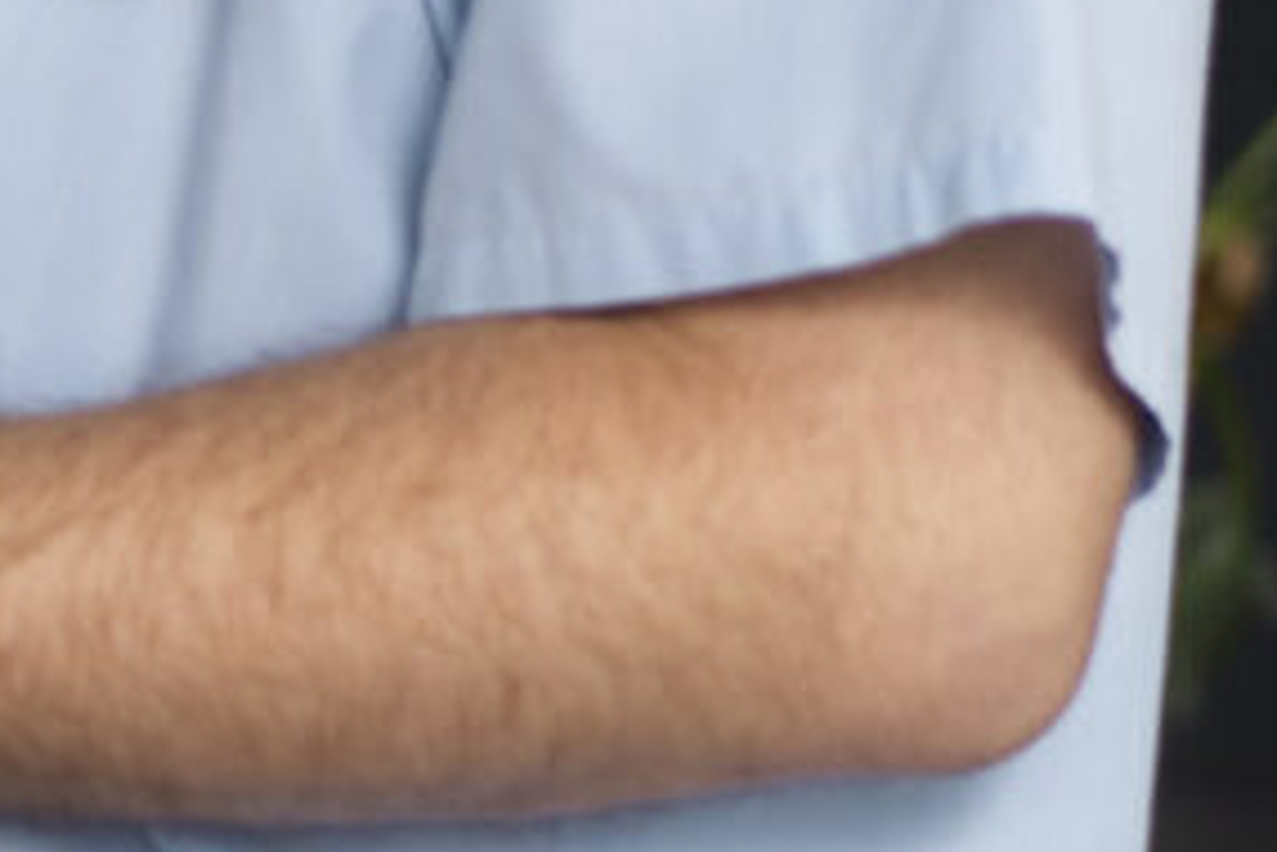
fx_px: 14010
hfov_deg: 5.0
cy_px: -267
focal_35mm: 395
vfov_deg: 3.5
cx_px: -2312
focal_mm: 55
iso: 125
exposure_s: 1/160
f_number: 2.5
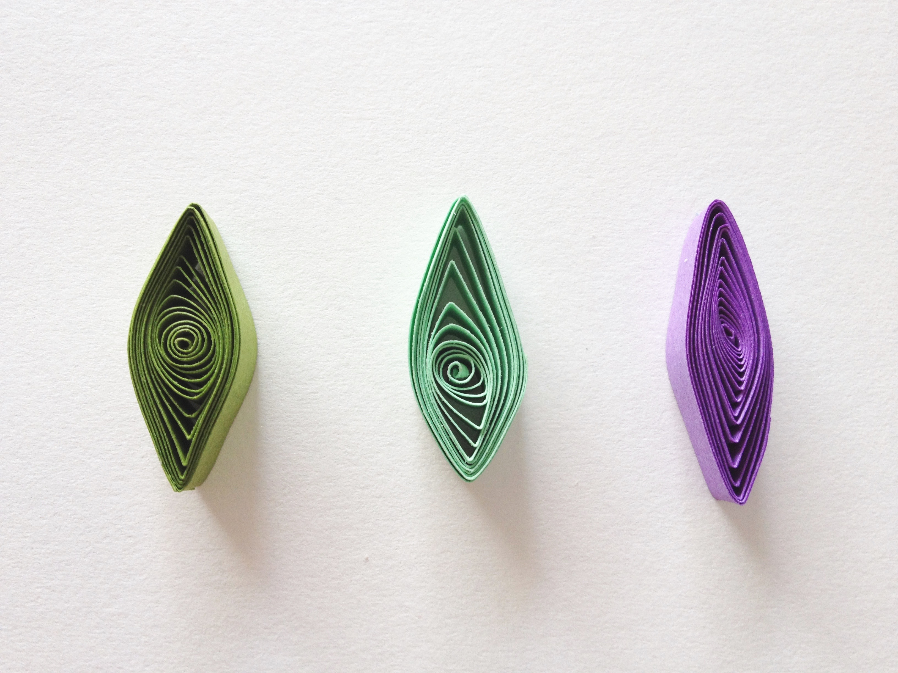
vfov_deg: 40.7
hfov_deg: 52.6
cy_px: 336
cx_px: 449
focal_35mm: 35
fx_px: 908
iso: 64
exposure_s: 1/60
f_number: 2.4
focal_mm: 4.28
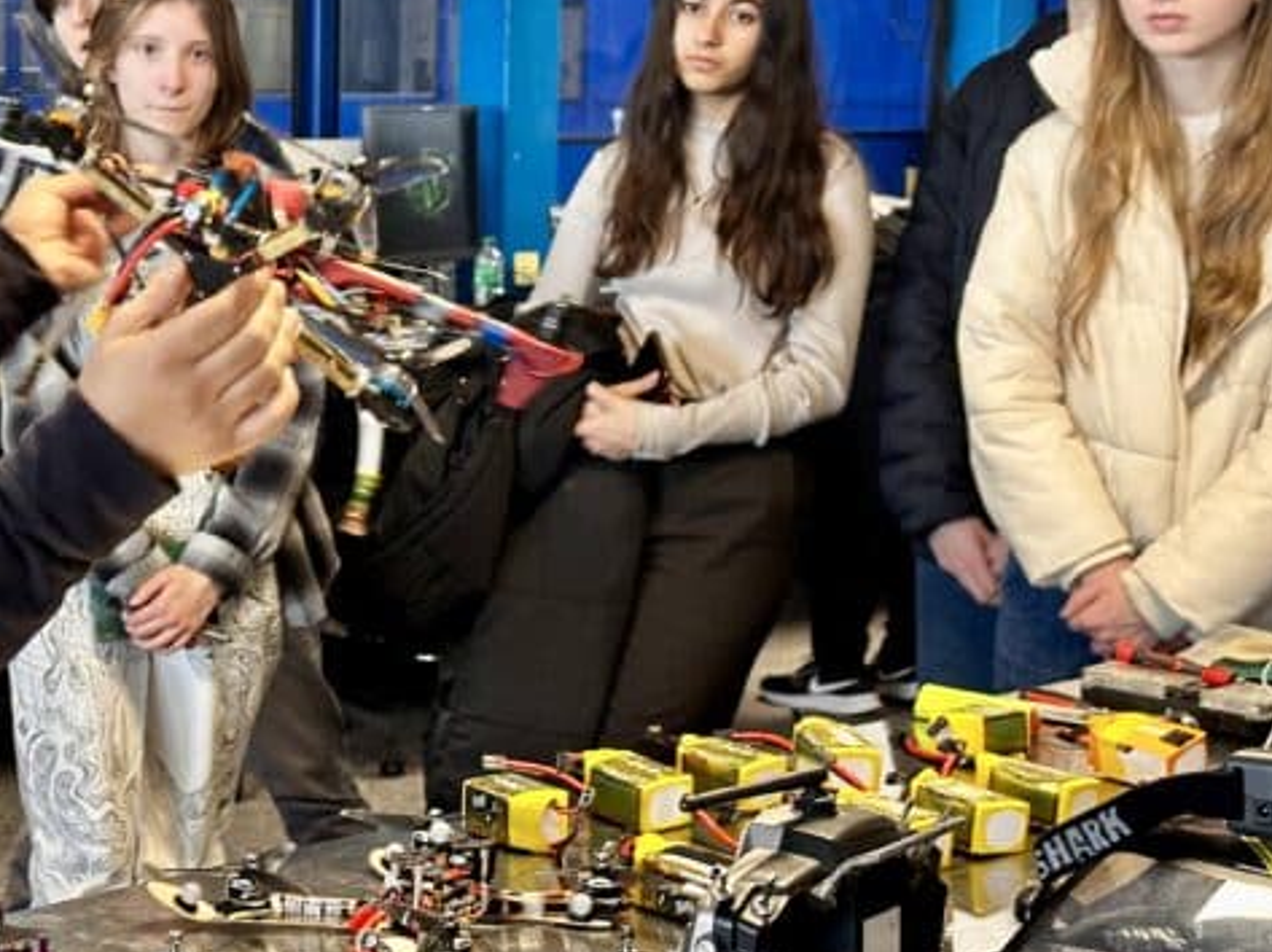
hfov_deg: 24.6
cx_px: 255
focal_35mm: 78
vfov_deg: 18.9
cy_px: 406
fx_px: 2864
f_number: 1.78
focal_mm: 6.86
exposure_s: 1/50
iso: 250
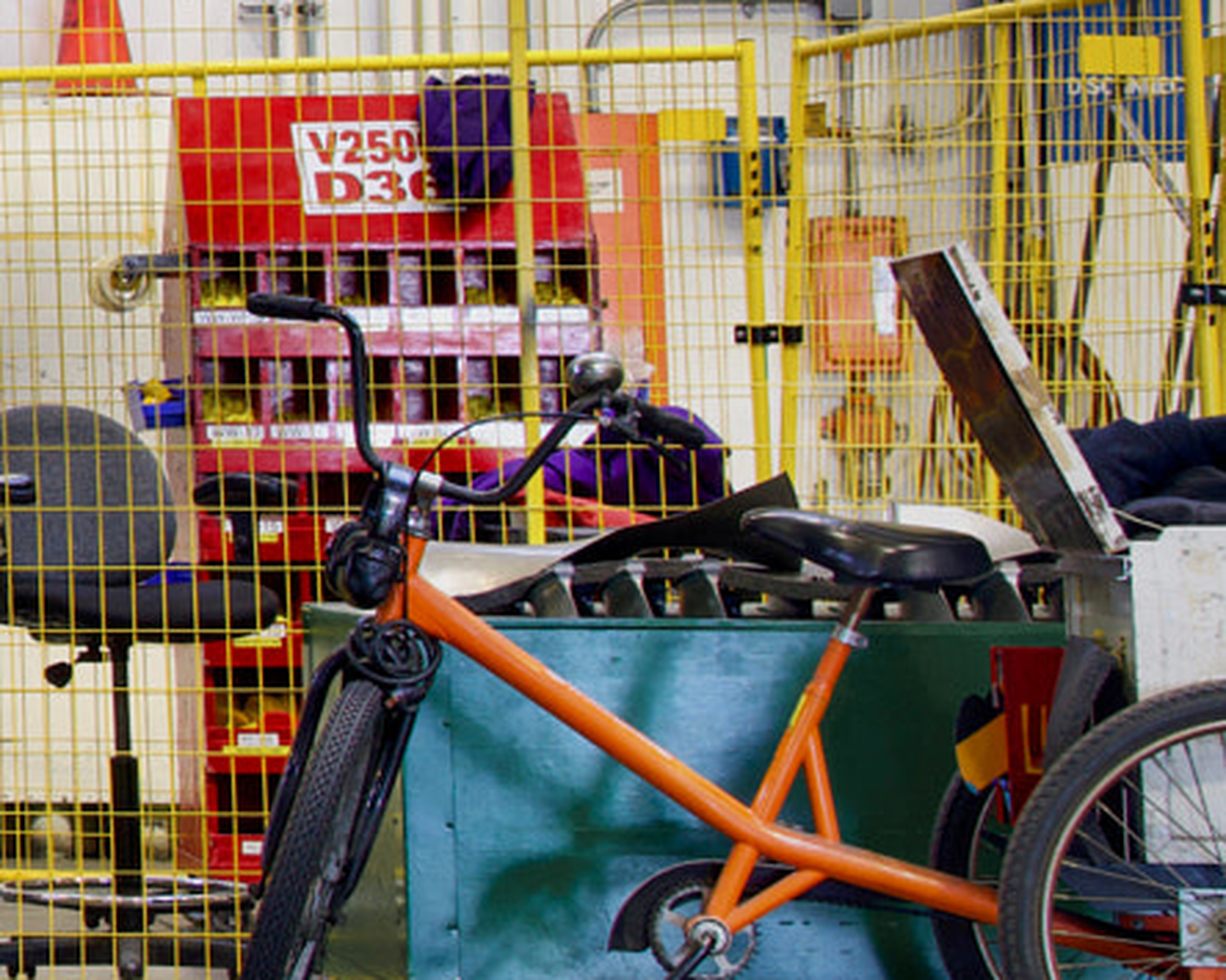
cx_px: -1524
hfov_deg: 11.6
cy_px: -352
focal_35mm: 143
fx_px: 5188
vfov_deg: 10.5
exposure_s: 1/3
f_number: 9
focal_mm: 33
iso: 200
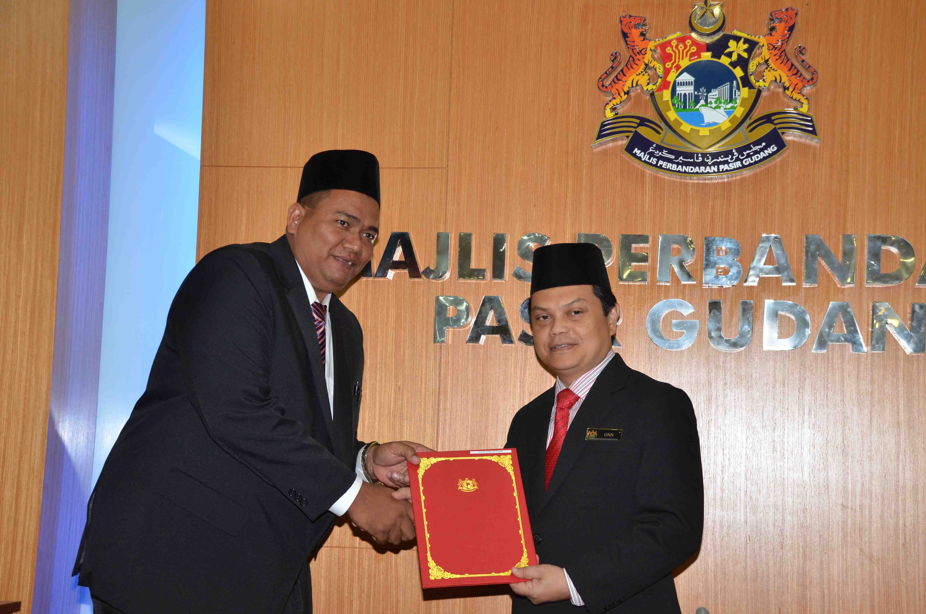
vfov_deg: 22.5
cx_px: 463
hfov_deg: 33.5
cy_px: 307
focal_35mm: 60
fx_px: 1540
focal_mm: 40
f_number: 4.5
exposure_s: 1/60
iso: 800
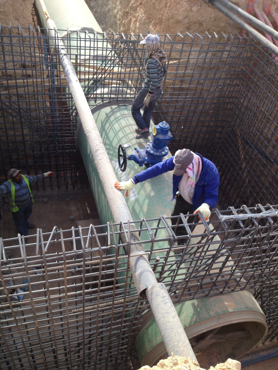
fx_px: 375
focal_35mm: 35
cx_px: 139
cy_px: 185
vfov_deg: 52.6
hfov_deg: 40.7
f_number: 2.4
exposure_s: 1/464
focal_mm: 4.28
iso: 50
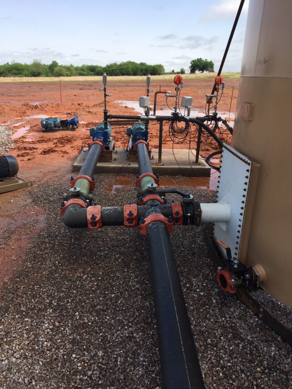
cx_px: 146
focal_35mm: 29
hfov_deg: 48.2
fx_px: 326
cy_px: 194
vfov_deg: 61.7
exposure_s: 1/663
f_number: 2.2
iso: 25
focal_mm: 4.15
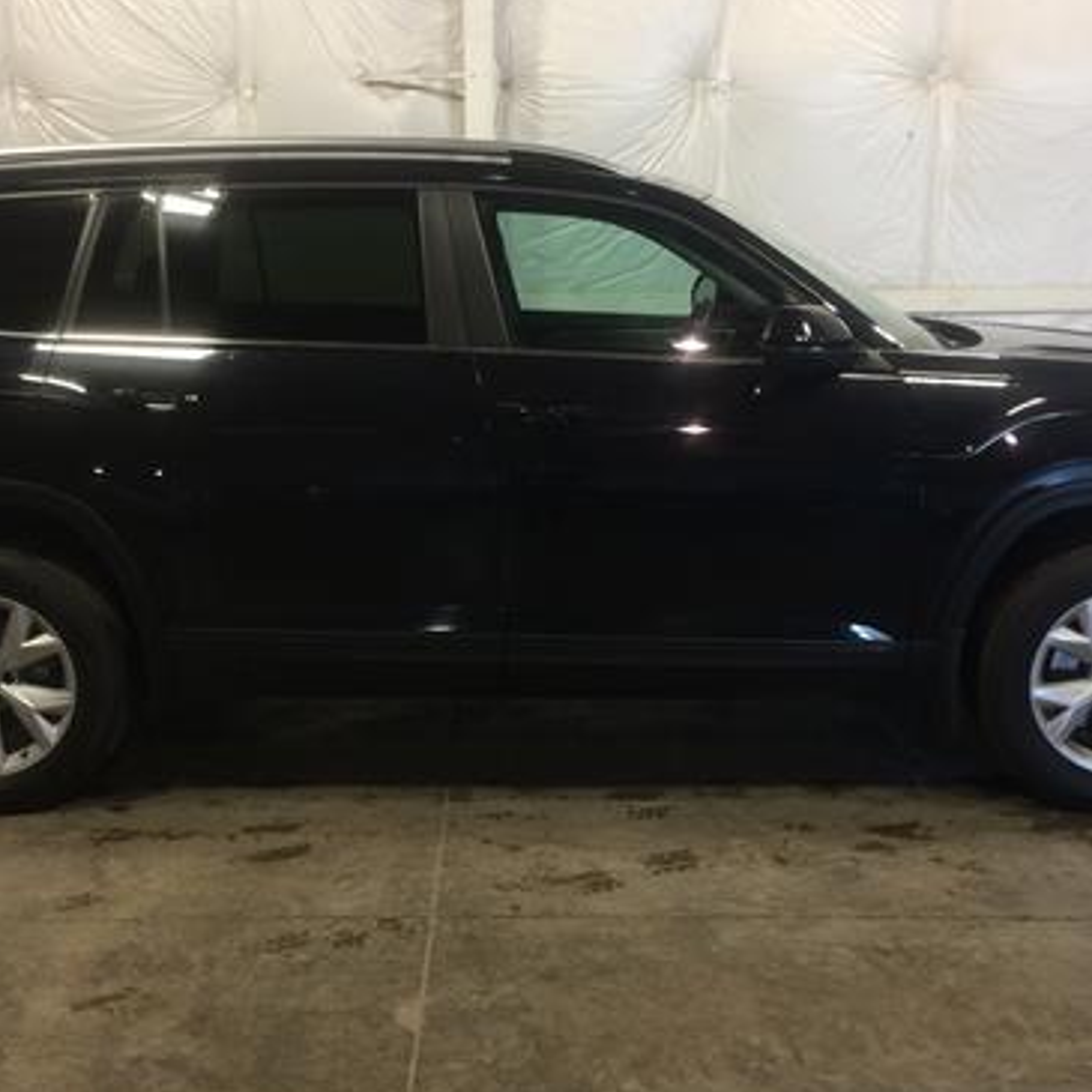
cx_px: 497
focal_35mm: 45
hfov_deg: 37.5
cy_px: 509
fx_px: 1606
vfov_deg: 37.5
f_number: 2.2
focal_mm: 4.15
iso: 50
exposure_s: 1/30
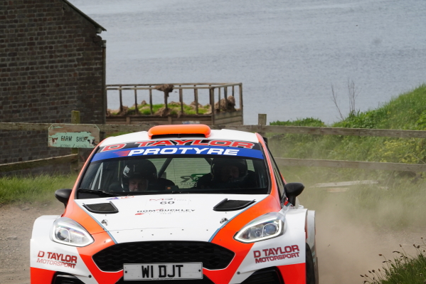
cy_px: 174
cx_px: 169
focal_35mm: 269
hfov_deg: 7.7
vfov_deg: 5.1
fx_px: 3182
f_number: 13
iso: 800
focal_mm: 179
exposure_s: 1/400
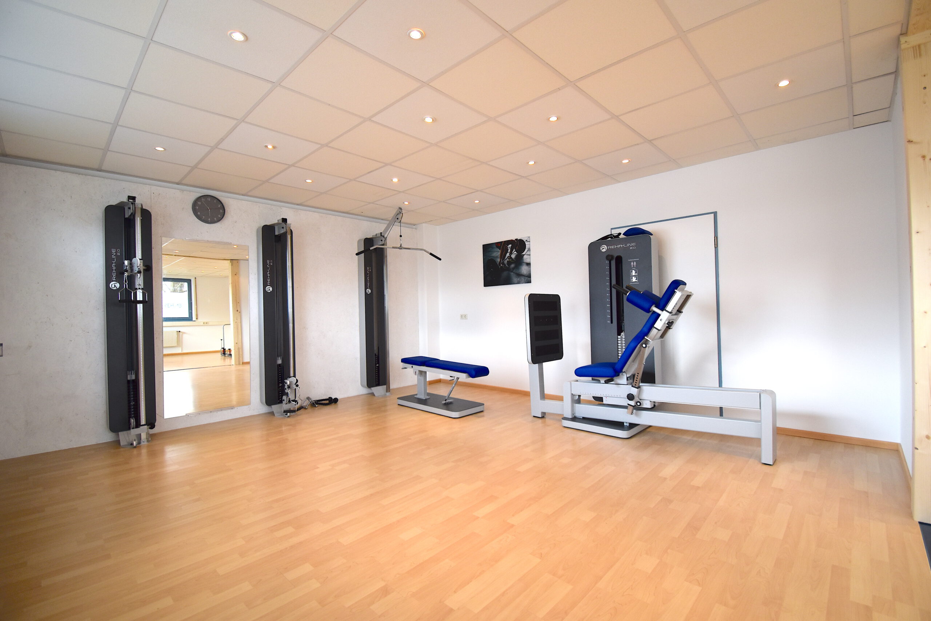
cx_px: 466
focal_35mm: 15
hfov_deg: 100.4
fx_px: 388
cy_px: 310
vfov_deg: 77.3
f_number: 4.5
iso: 400
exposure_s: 1/80
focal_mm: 10
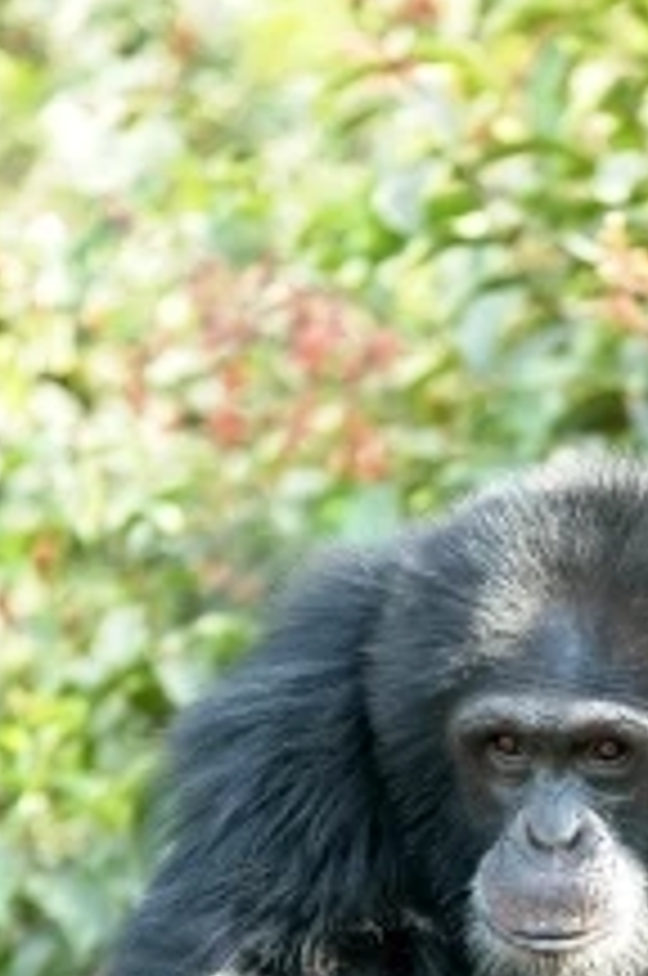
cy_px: 967
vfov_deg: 3.3
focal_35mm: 619
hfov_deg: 2.2
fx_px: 16765
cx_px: 580
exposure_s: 1/125
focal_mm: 200
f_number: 2.8
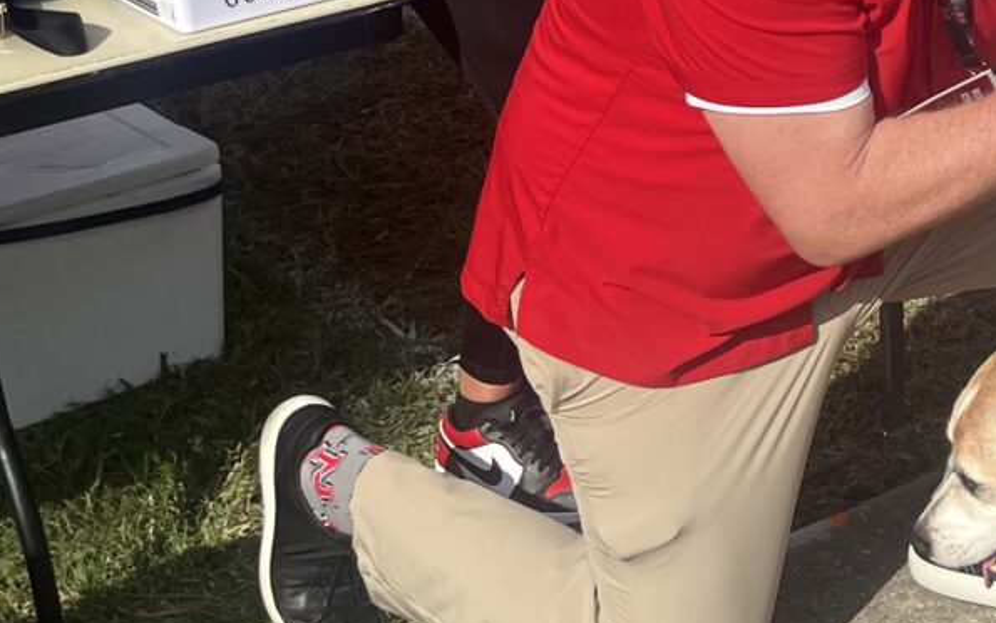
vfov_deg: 14.2
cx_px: 1071
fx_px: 2416
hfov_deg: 22.1
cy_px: -117
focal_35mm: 89
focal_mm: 5.1
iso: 50
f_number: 1.6
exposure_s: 1/3876
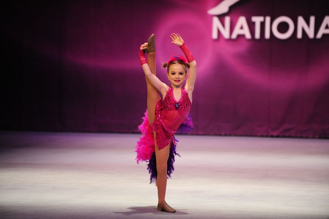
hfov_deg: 10.2
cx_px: 165
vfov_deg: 6.8
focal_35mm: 201
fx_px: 1836
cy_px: 110
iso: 5000
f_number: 2.8
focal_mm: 200
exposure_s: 1/1000
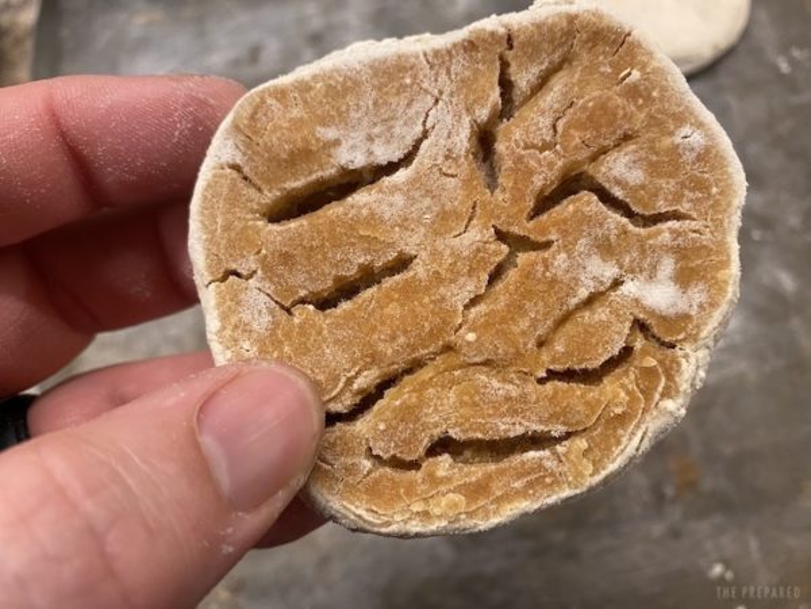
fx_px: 609
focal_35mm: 26
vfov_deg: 53.1
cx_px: 406
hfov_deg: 67.3
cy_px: 304
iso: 160
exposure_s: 1/42
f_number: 1.8
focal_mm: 4.25
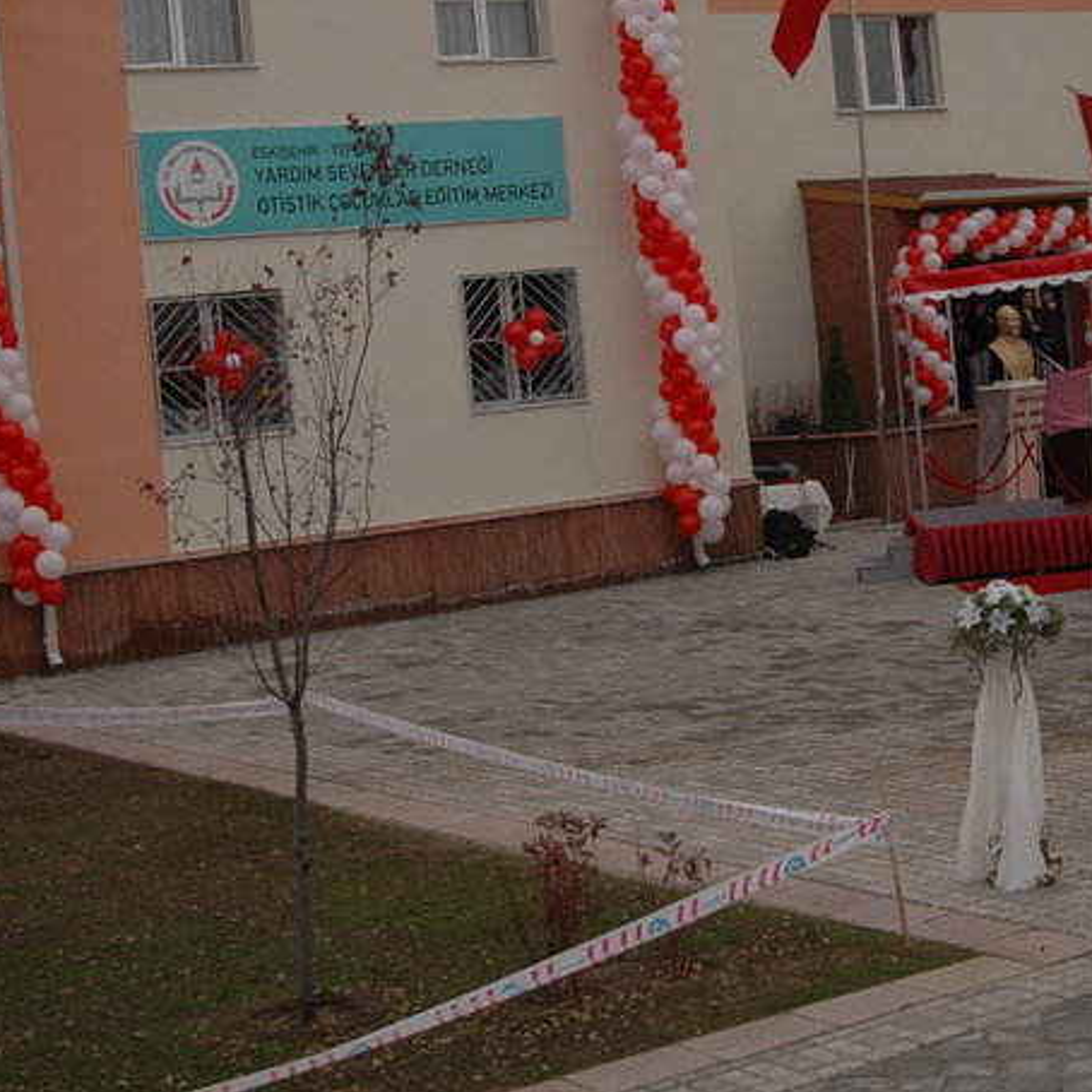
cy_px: 352
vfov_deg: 24.9
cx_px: 755
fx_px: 2463
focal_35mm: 69
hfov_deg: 24.8
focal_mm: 24
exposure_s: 1/500
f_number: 6.3
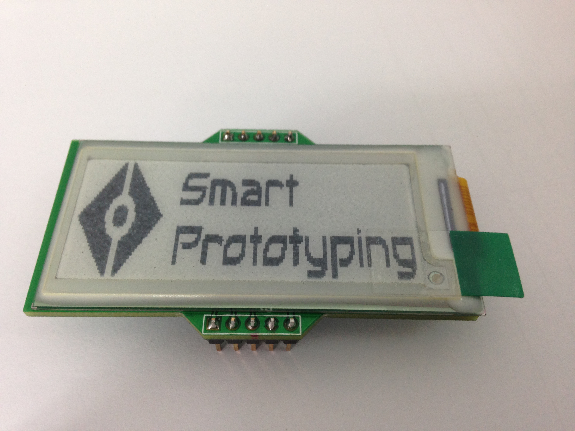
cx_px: 288
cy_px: 216
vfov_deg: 42.9
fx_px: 548
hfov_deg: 55.4
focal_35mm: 33
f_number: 2.4
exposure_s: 1/20
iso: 100
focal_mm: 4.12
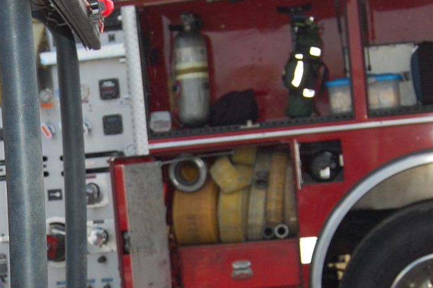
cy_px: 291
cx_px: -16
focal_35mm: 116
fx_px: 1394
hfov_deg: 17.2
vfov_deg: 11.7
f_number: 5.6
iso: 320
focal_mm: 26
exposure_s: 1/500
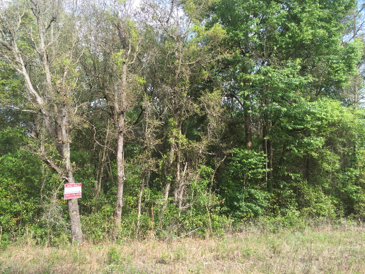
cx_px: 182
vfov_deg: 48.2
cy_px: 137
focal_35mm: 29
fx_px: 306
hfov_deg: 61.7
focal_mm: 4.15
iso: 32
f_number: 2.2
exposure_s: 1/465
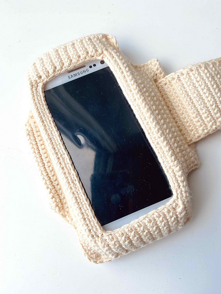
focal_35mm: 26
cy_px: 147
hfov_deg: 53.1
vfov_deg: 67.3
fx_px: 221
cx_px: 110
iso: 32
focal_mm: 4.25
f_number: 1.8
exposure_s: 1/211
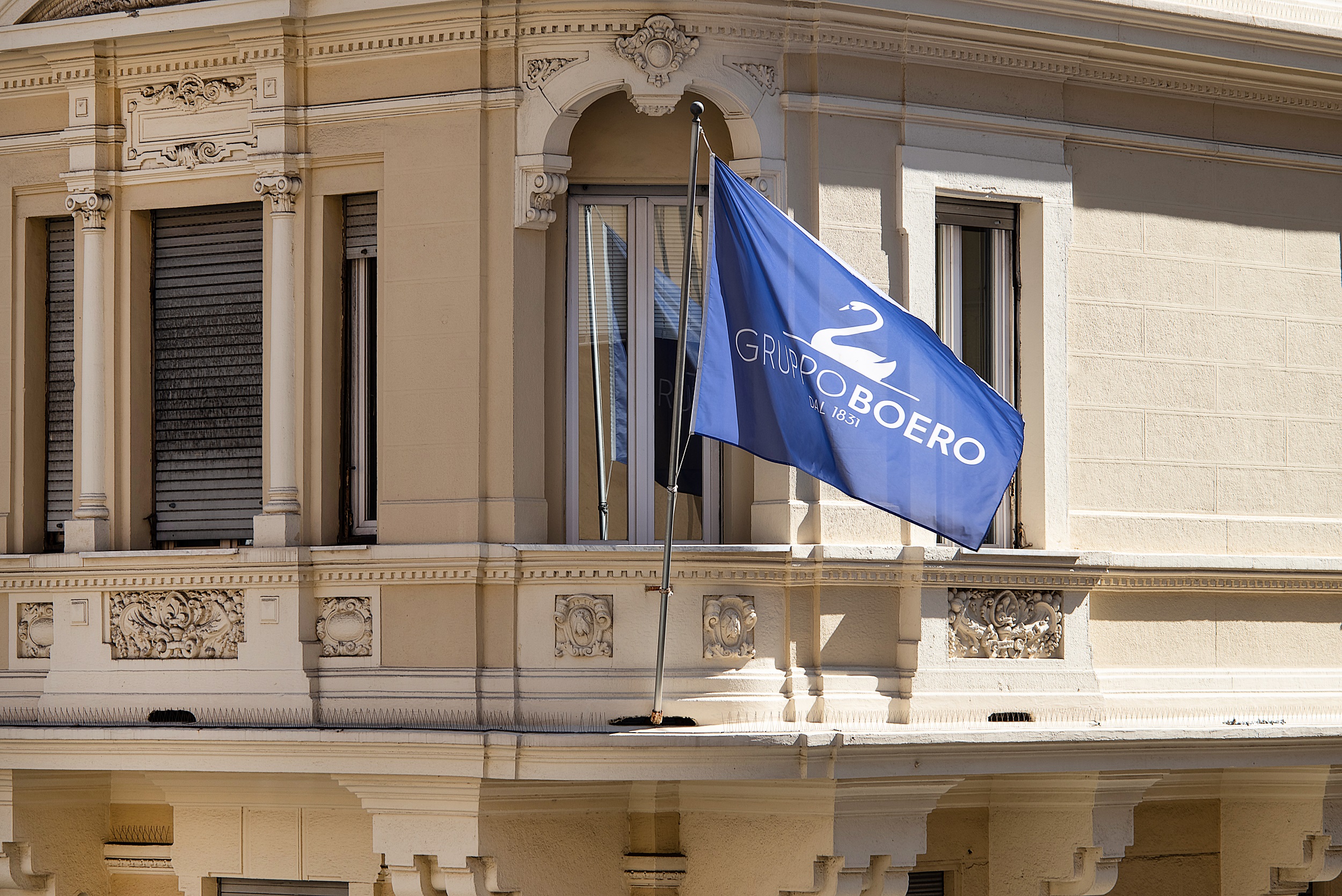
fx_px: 5033
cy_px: 448
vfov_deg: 10.2
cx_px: 671
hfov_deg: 15.2
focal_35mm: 135
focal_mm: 135
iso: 125
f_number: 9
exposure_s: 1/200
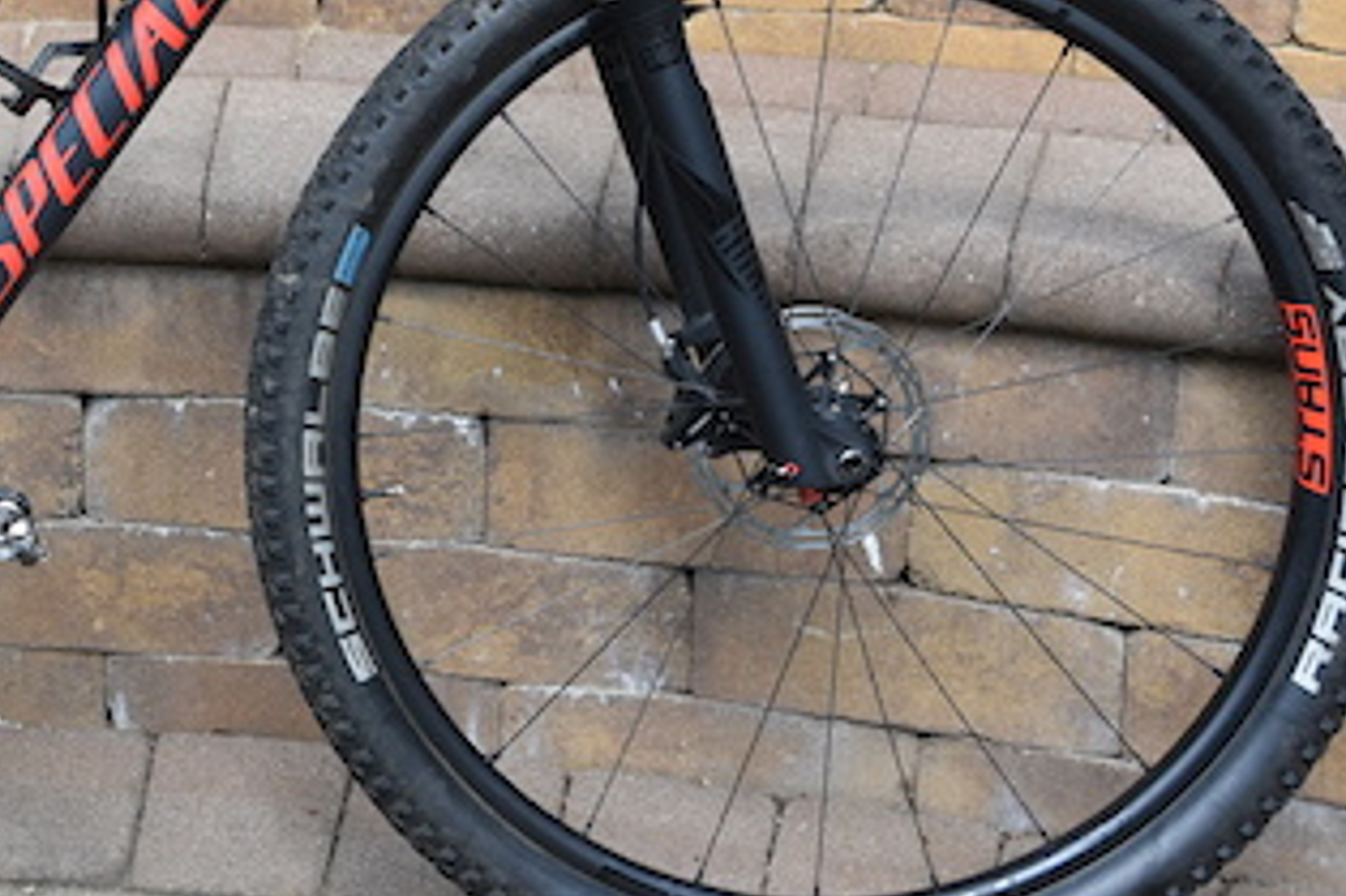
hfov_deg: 19.4
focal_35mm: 102
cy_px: 47
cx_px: -21
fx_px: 3812
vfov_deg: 13.3
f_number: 7.1
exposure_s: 1/200
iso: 320
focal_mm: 40
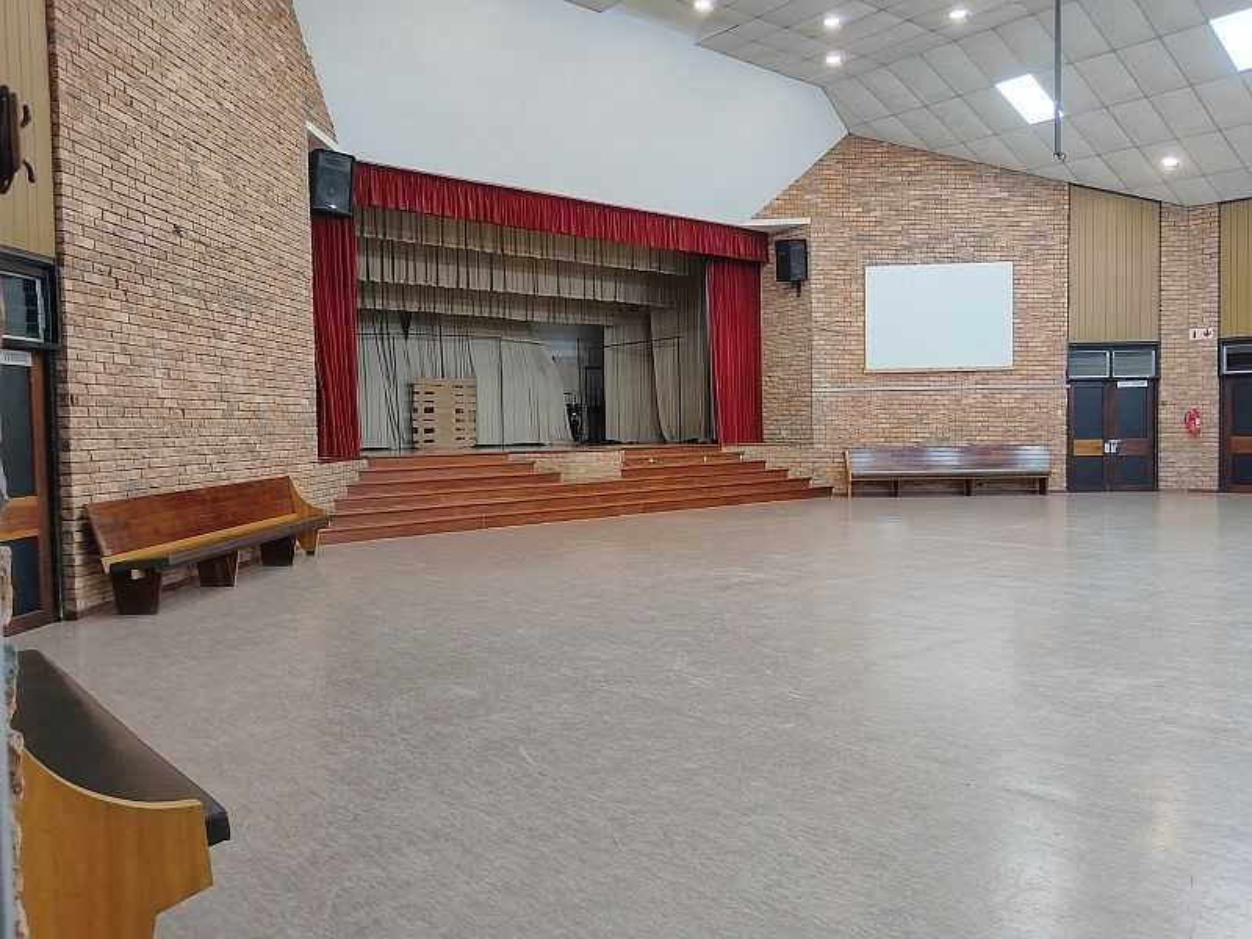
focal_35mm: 26
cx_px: 626
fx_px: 940
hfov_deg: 67.3
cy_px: 470
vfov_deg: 53.1
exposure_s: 1/100
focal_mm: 4.95
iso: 2606
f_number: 1.9
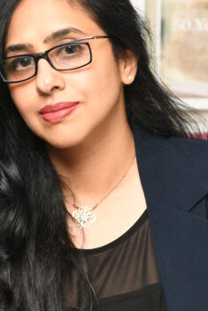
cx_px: 74
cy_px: 255
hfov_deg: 8.5
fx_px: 1394
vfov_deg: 12.7
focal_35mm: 161
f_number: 3.2
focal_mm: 42
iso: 100
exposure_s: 1/250
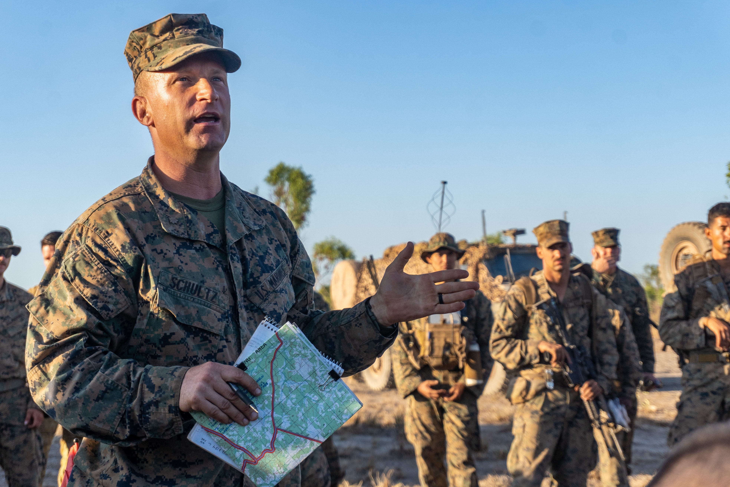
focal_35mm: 75
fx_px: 1521
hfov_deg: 27.0
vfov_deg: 18.2
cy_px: 244
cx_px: 365
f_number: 5.6
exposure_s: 1/800
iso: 320
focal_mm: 50
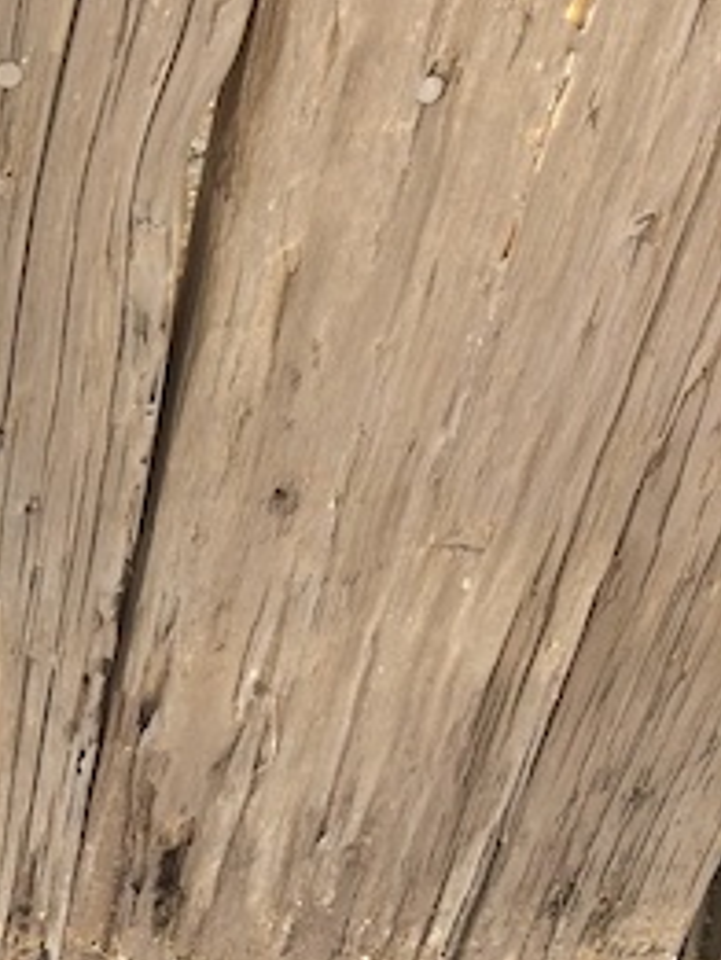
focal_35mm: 89
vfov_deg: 21.7
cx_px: -379
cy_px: 162
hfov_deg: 15.3
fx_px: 2470
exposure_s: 1/60
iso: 40
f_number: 2.2
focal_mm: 4.15
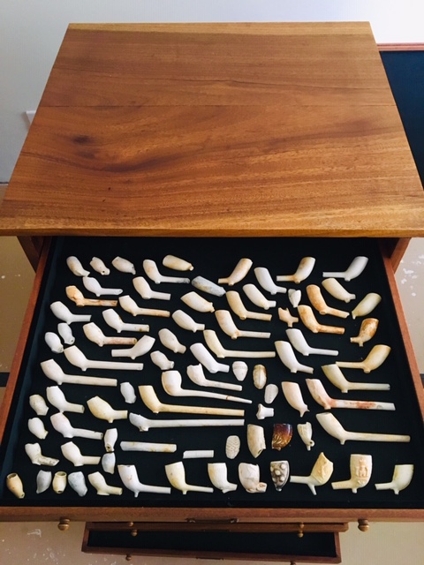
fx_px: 474
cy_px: 282
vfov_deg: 61.7
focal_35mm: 29
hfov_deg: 48.2
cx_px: 212
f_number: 2.2
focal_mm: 4.15
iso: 200
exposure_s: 1/25
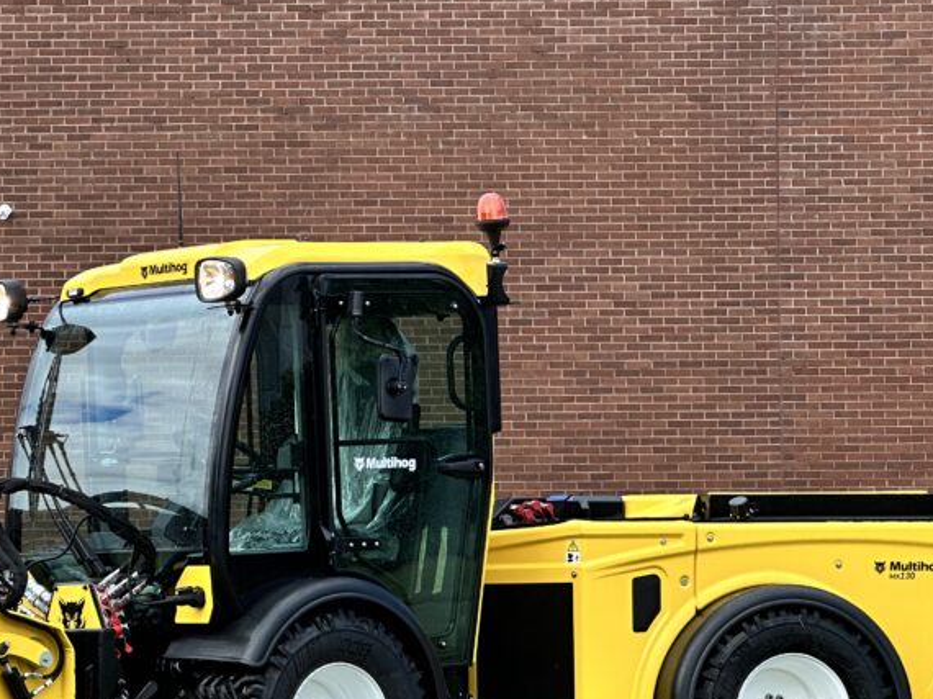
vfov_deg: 10.1
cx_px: 255
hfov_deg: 13.5
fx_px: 3933
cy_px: 457
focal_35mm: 146
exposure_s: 1/235
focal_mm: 9
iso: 32
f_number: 2.8
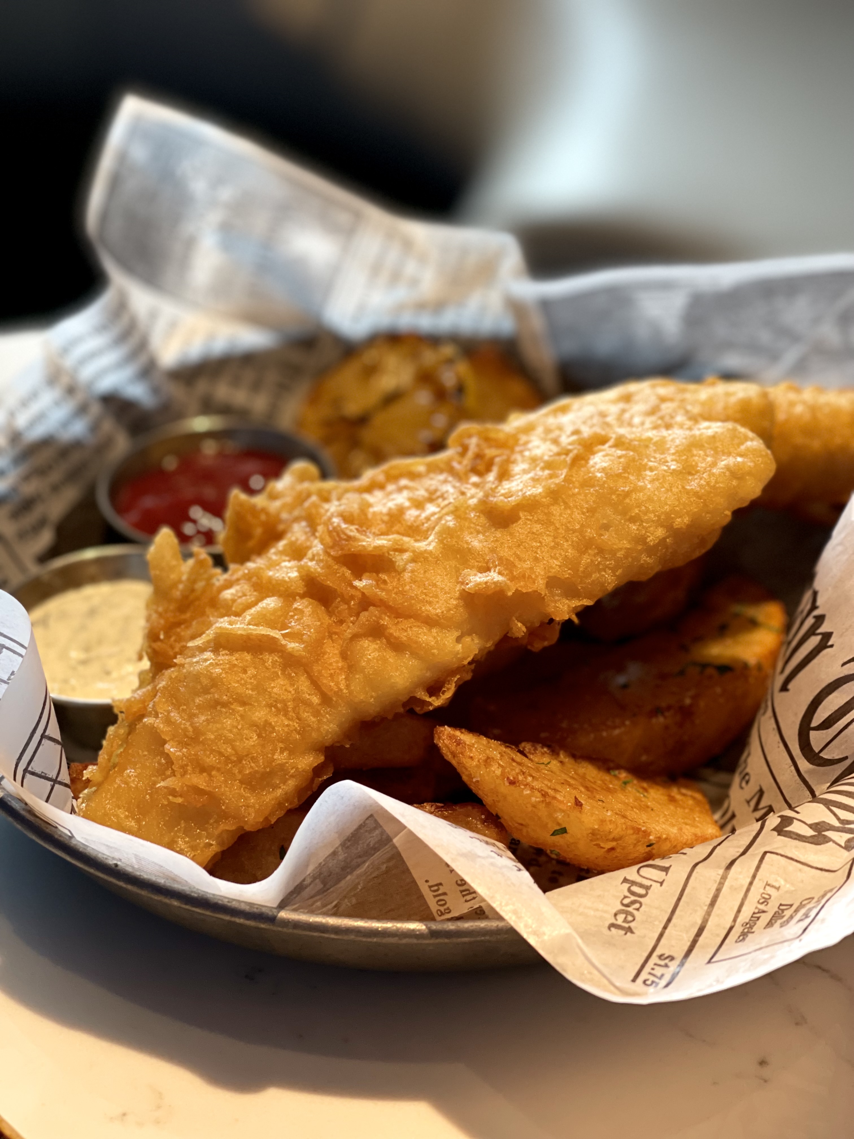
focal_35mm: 64
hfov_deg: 22.9
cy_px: 570
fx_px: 2105
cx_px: 427
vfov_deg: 30.3
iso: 160
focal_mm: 7.5
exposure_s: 1/38
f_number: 2.2
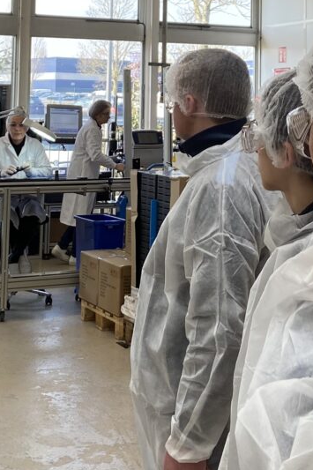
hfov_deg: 17.4
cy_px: 48
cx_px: 222
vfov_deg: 25.2
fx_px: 1018
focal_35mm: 78
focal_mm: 4.25
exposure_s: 1/122
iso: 40
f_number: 1.8
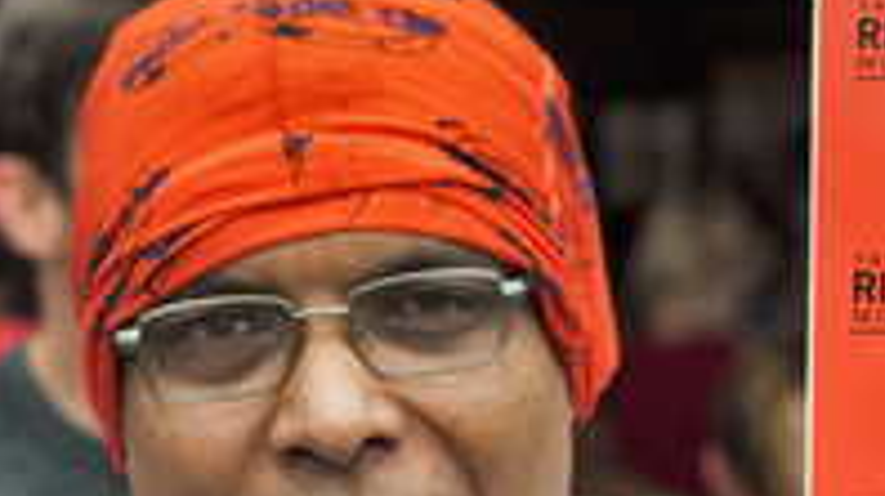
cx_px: -27
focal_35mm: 333
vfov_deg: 3.6
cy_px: 829
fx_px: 7808
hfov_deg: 6.5
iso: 200
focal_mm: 70
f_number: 6.3
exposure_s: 1/80
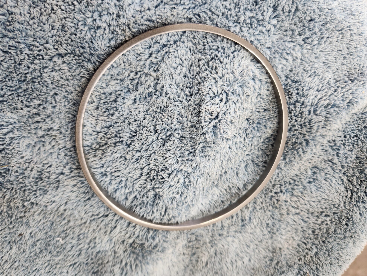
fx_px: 254
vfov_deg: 56.8
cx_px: 184
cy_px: 142
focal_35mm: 24
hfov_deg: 71.6
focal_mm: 5.4
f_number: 1.8
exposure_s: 1/120
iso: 125
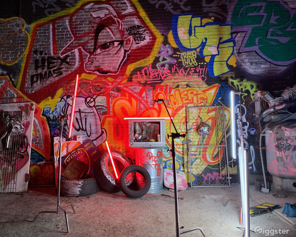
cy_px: 120
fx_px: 245
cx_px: 133
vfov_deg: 51.5
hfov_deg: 62.1
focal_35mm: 28
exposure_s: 1/40
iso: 320
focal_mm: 4.25
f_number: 1.8
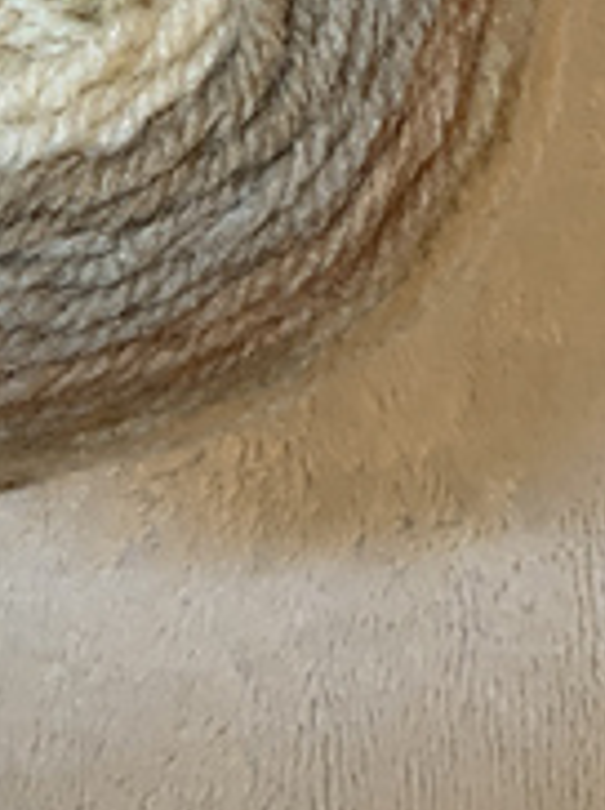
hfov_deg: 14.2
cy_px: -436
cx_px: -44
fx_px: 2383
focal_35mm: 102
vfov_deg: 17.2
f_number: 1.8
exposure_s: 1/120
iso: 64
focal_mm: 3
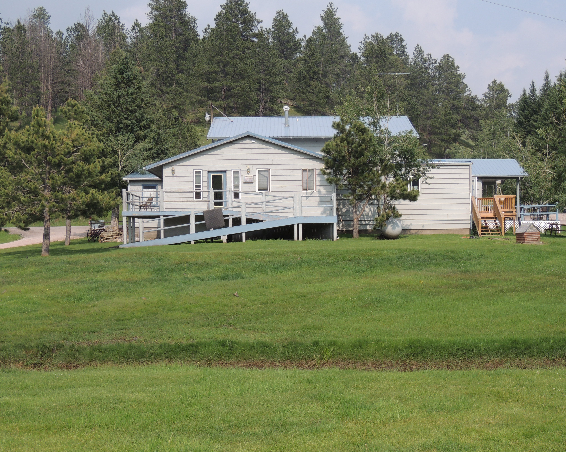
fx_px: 938
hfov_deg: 33.6
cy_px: 241
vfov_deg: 27.1
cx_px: 288
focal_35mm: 56
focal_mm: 8.9
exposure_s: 1/1000
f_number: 3.6
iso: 100
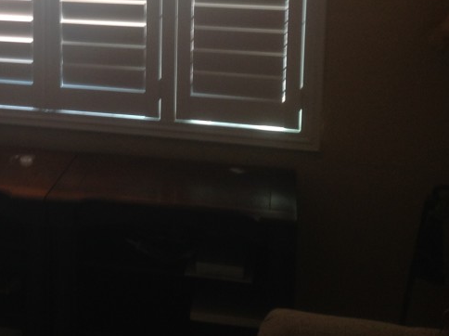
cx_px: 42
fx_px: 959
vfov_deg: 19.3
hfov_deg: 25.5
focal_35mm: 74
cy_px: 5
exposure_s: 1/17
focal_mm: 4.28
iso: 50
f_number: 2.4
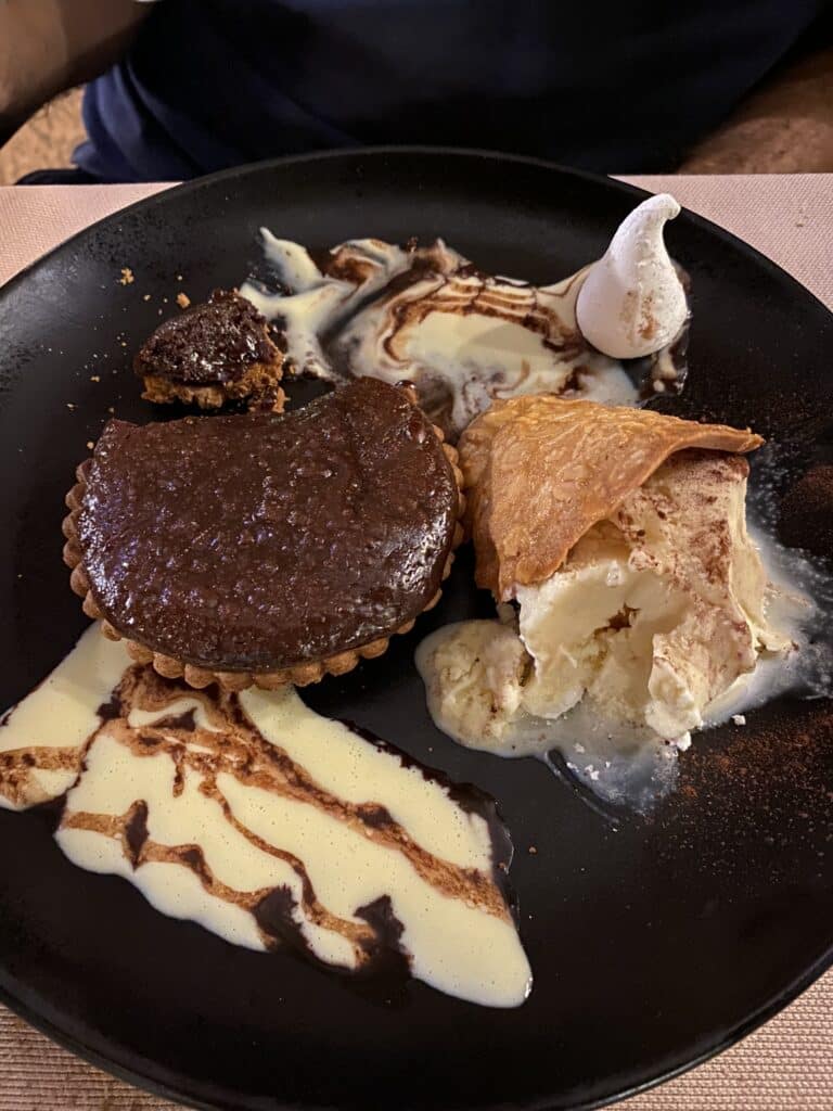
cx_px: 416
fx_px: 834
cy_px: 556
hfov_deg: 53.1
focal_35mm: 26
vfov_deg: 67.3
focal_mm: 4.25
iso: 800
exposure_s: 1/8
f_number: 1.8
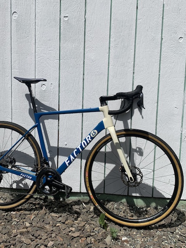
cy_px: 106
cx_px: 75
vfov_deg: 52.4
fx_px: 251
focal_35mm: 35
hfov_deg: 40.6
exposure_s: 1/6452
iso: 25
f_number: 1.8
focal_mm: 4.25
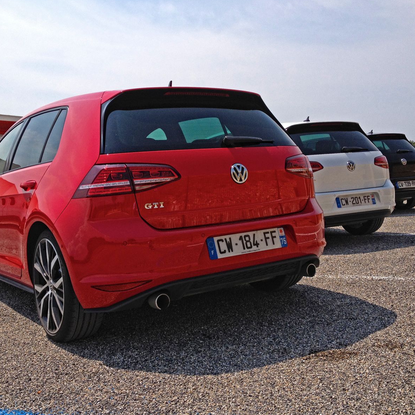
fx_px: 570
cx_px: 200
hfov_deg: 40.0
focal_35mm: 42
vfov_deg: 40.0
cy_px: 206
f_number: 2.4
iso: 50
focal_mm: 4.28
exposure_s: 1/2208
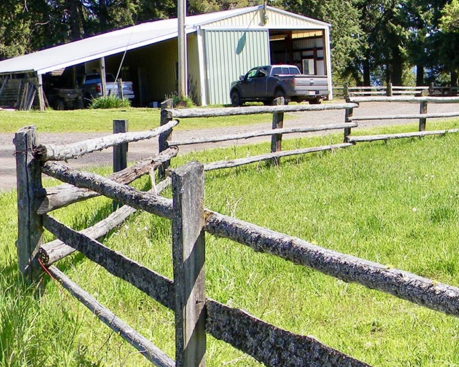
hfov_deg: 23.2
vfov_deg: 19.4
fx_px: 1074
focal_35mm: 79
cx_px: 450
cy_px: 204
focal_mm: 6.4
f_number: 3.7
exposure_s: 1/325
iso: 80
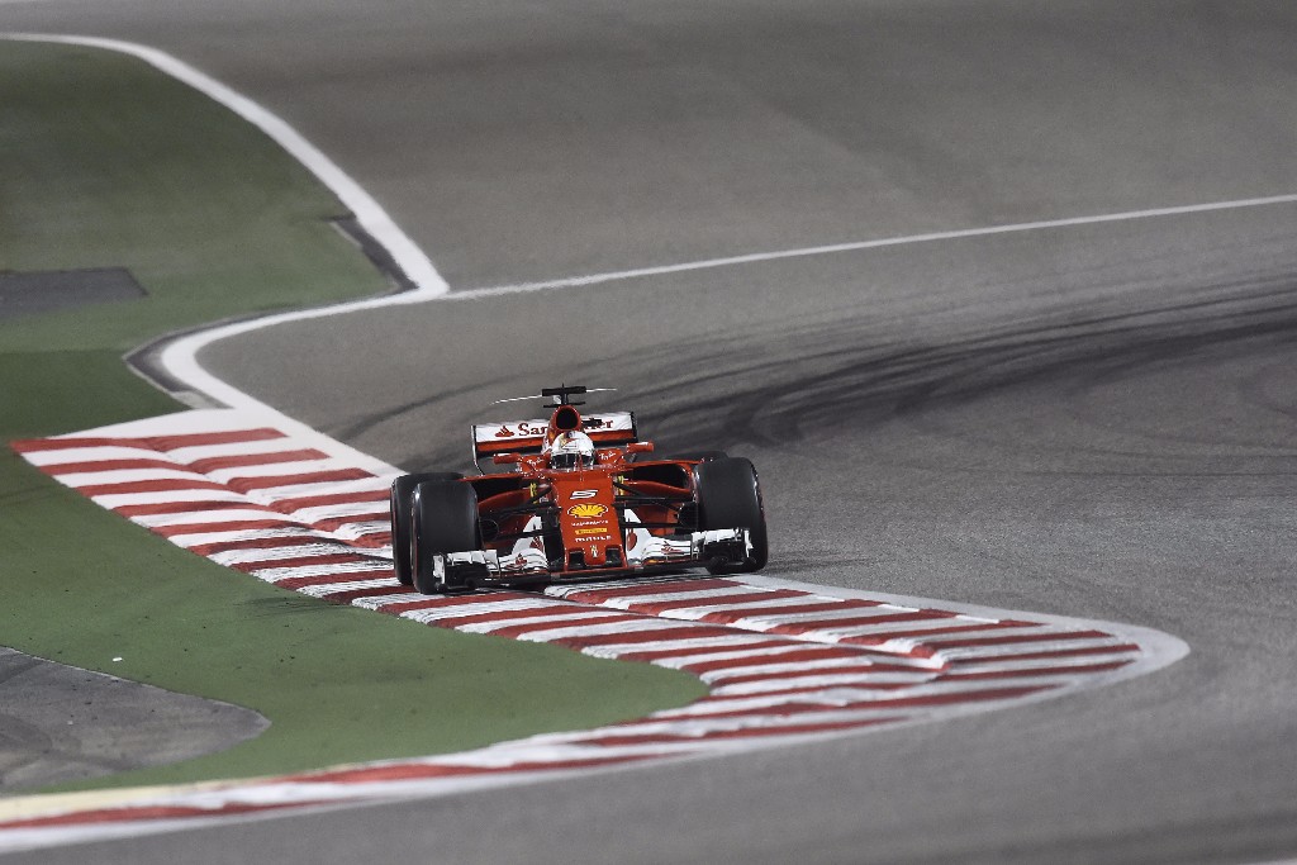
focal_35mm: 650
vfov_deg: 2.1
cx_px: 648
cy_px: 432
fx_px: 23420
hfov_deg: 3.2
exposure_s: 1/800
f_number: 5.6
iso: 5000
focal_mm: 650
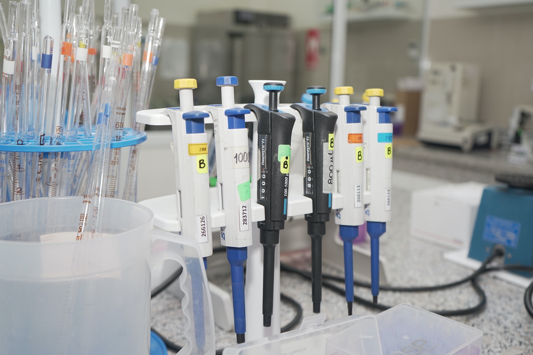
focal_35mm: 37
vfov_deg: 35.9
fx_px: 548
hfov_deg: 51.9
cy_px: 178
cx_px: 266
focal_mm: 37
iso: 500
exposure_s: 1/125
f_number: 4.5
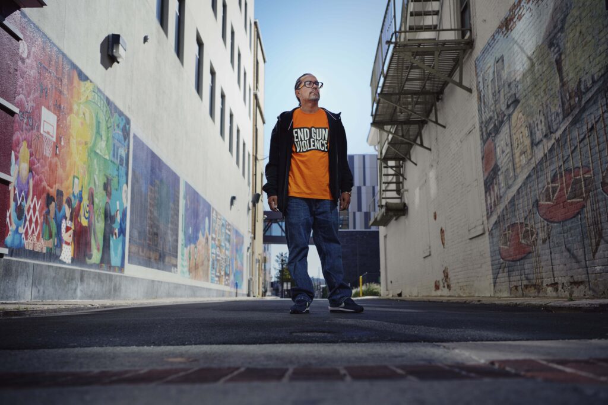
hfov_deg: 50.7
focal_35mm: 38
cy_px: 202
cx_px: 304
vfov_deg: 35.1
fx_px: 642
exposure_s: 1/400
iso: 64
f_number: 3.5
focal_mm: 38
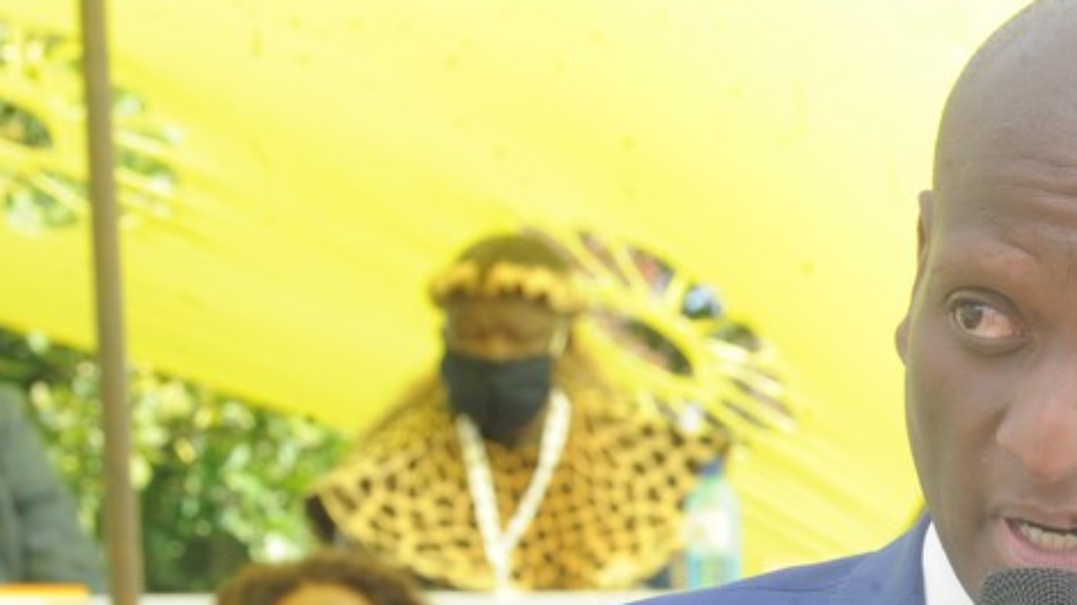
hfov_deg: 7.9
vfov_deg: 4.5
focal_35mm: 270
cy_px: 777
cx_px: 1109
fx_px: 7708
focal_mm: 105
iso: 800
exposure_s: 1/100
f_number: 14
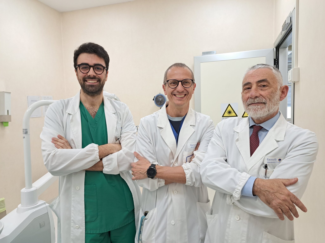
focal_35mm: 24
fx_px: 225
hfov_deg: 71.6
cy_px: 122
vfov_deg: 56.8
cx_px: 162
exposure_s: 1/50
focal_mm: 5.23
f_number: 1.8
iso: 64
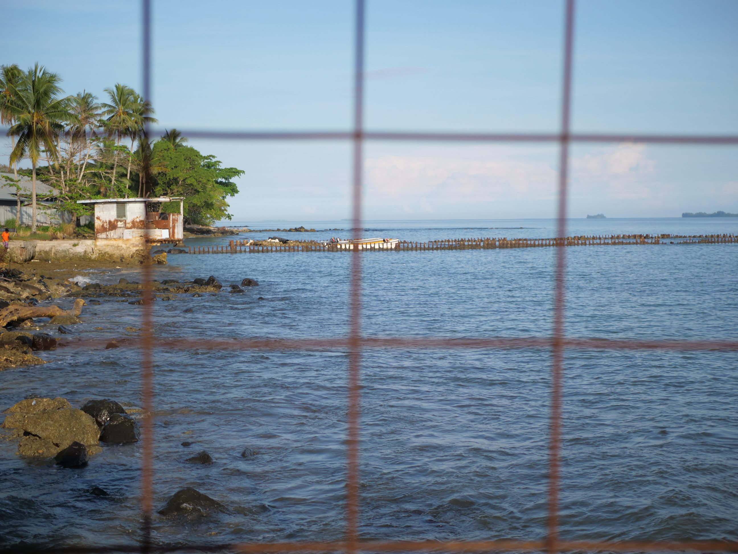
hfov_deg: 38.2
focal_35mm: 50
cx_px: 369
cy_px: 277
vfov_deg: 29.1
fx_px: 1066
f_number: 2
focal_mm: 25
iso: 200
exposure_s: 1/6400
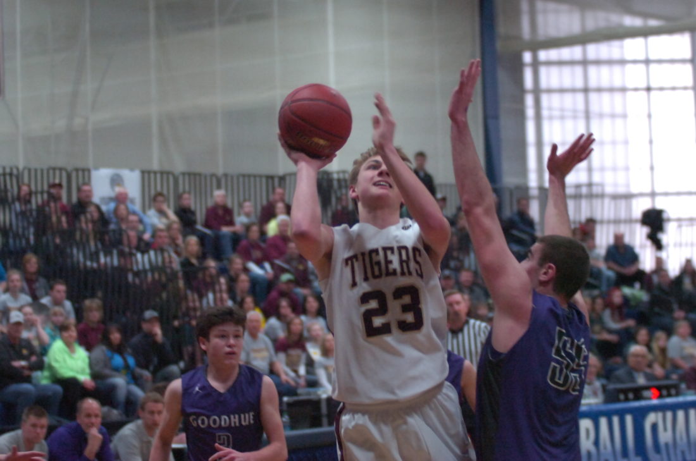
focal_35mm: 105
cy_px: 230
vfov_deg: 13.0
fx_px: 2026
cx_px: 348
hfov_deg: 19.5
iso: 1600
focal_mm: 70
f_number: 2.8
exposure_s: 1/250
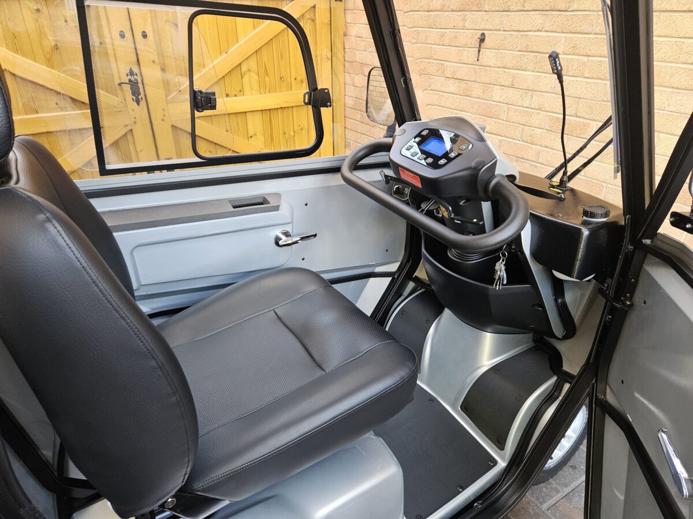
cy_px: 260
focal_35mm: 23
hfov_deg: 73.9
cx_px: 346
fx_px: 460
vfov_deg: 58.9
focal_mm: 5.4
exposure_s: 1/142
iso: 320
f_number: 1.8
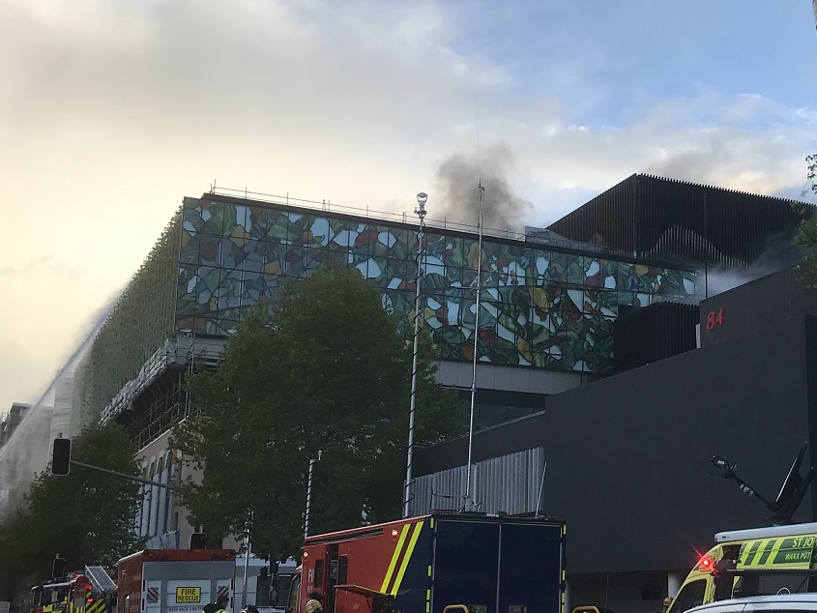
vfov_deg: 27.5
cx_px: 599
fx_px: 1251
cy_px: 344
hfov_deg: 35.5
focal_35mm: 53
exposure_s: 1/785
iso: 20
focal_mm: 3.99
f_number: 1.8
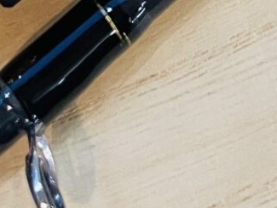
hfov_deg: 11.9
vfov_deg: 7.9
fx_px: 1313
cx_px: 281
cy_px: -406
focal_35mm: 164
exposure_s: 1/50
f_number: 1.6
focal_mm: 4.2
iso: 100
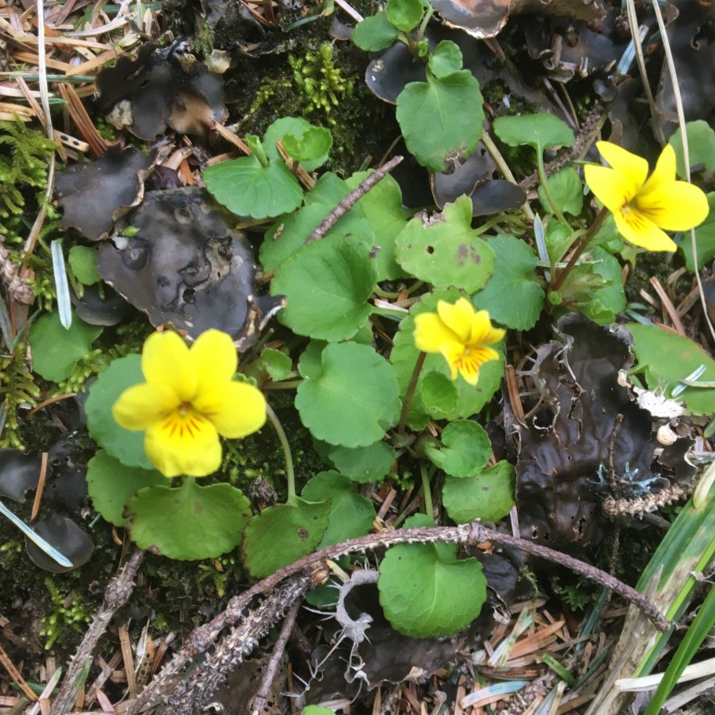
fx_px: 911
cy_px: 475
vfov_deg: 42.3
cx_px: 374
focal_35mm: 39
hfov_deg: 42.8
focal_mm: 4.15
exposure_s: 1/40
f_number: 2.2
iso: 25
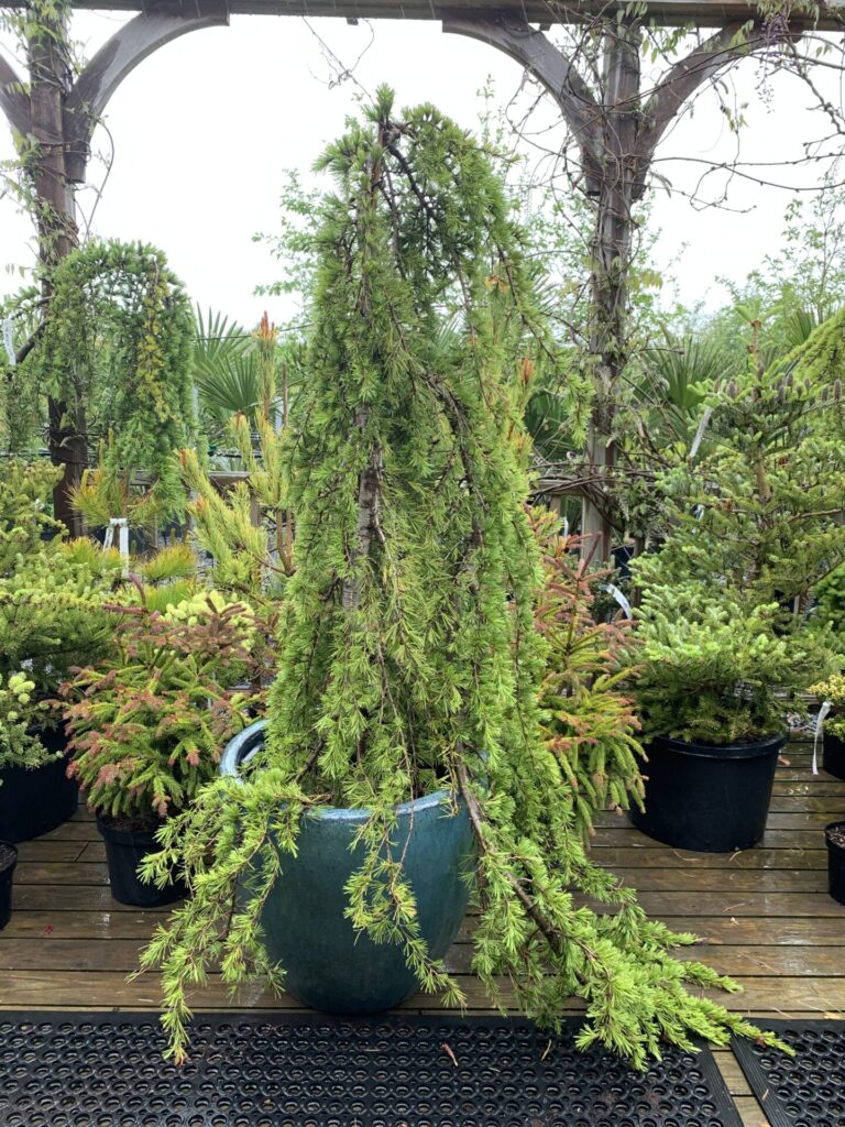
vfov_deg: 67.3
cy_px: 564
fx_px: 846
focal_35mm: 26
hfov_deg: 53.1
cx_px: 422
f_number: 1.8
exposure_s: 1/122
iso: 40
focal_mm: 4.25
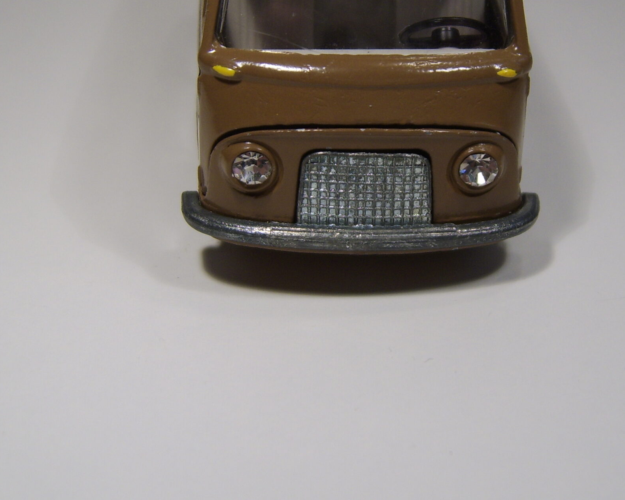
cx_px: 370
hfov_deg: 37.9
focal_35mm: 49
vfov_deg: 30.4
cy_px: 137
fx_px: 906
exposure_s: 1/114
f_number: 2.7
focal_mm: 8.13
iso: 71
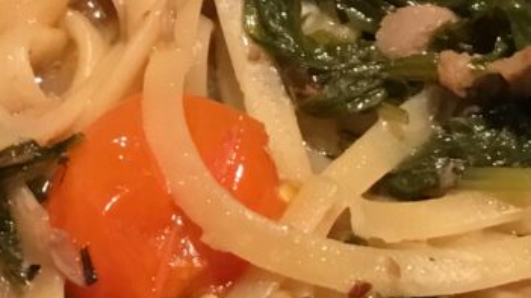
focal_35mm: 148
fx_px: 2083
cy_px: -98
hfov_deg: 14.3
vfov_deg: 8.1
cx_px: -26
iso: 50
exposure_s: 1/30
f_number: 2.4
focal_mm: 3.3
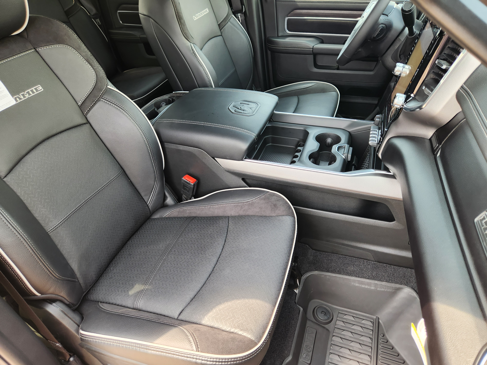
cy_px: 182
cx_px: 244
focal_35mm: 23
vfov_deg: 58.9
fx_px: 324
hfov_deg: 73.9
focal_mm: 5.4
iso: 100
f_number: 1.8
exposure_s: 1/180
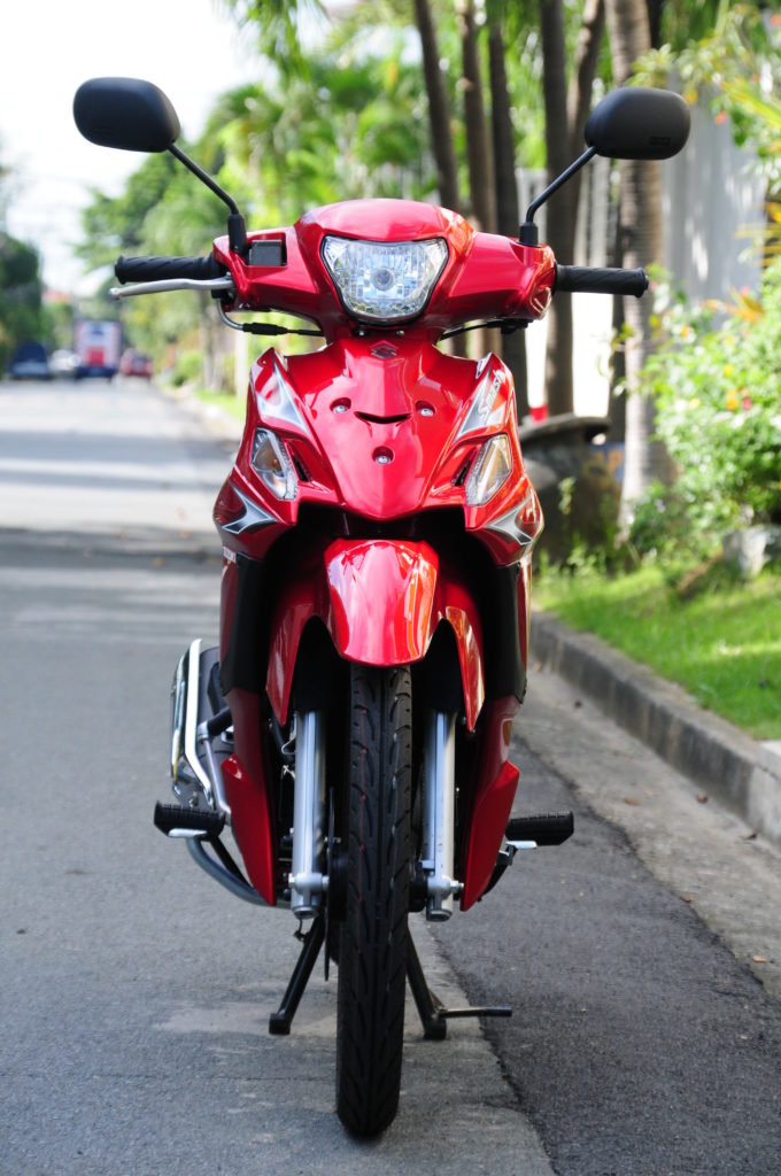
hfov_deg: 7.9
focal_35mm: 174
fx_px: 5677
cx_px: 390
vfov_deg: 11.8
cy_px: 588
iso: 400
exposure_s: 1/250
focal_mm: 116
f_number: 7.1
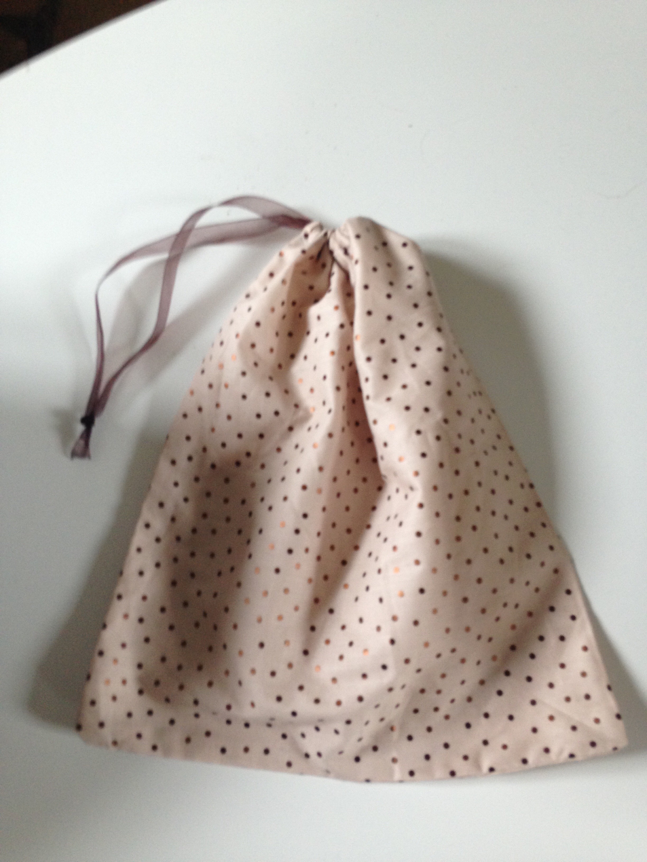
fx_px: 822
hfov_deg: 42.9
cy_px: 431
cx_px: 324
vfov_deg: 55.4
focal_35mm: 33
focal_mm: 4.12
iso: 125
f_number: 2.4
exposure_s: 1/20
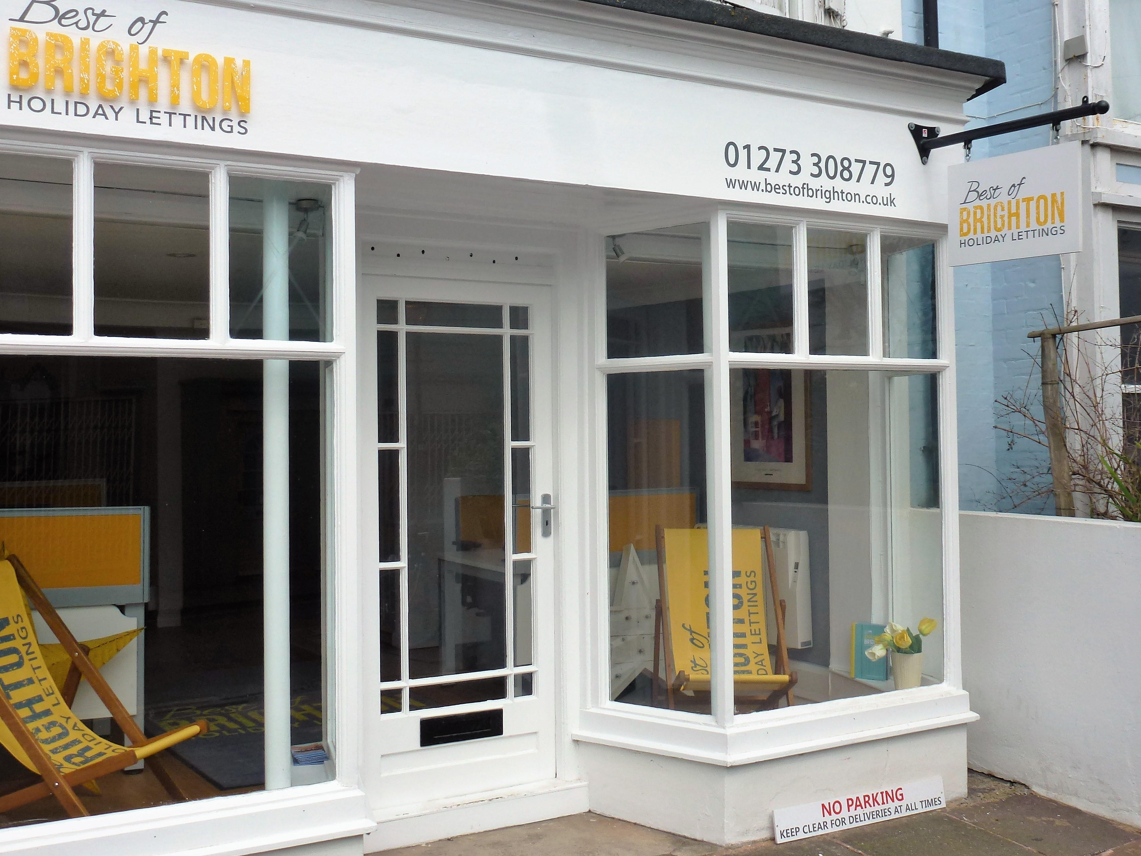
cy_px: 410
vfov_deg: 36.8
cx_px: 541
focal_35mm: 39
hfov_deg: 47.8
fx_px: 1286
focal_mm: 6.4
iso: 100
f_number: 4
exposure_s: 1/1000
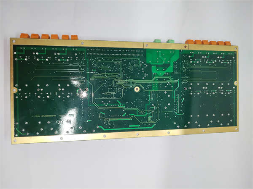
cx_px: 126
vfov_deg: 53.1
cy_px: 94
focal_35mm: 26
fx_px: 190
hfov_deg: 67.3
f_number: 1.8
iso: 200
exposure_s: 1/50
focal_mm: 4.75
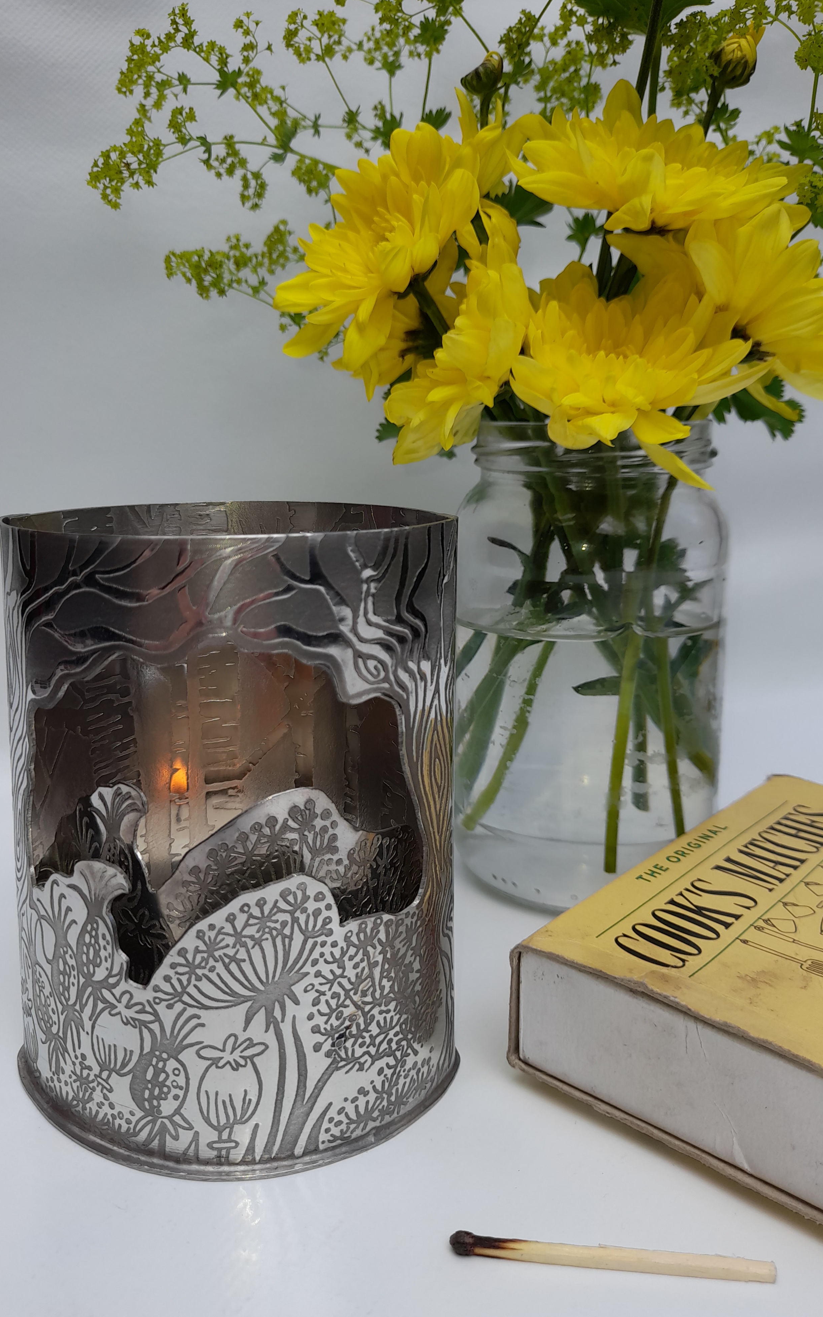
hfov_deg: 46.0
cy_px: 661
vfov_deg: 68.4
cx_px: 432
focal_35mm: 27
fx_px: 969
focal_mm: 4.6
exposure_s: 1/625
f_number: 2
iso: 20
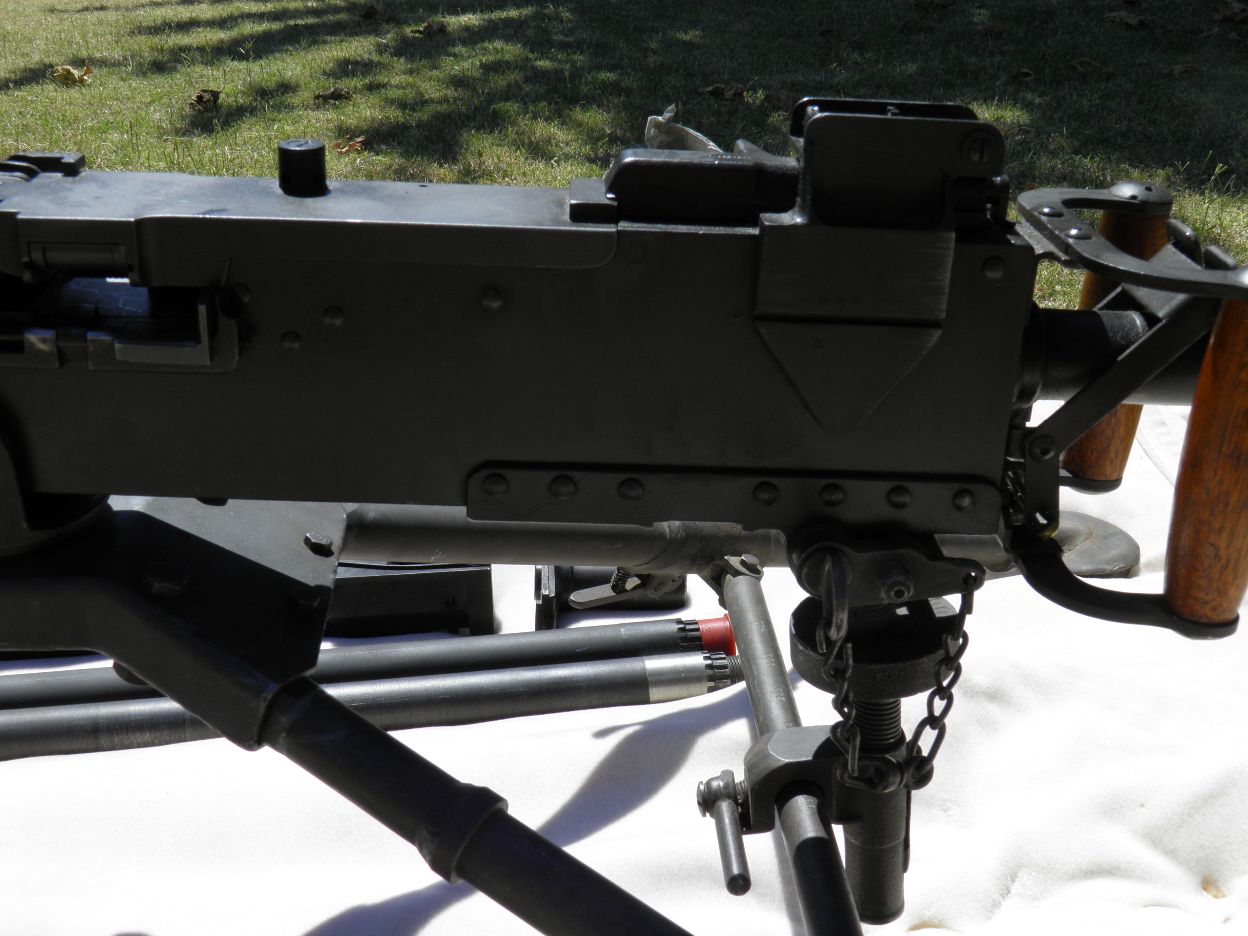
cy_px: 468
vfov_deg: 36.8
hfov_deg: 47.9
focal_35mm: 39
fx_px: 1406
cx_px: 624
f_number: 5.7
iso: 50
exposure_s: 1/320
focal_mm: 7.1
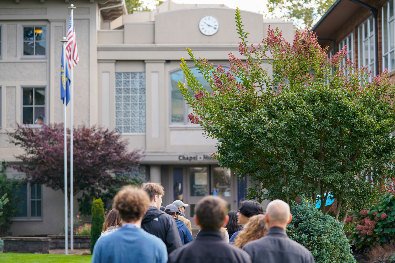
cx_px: 198
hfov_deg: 20.6
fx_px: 1086
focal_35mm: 99
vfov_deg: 13.8
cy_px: 132
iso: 125
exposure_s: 1/200
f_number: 2.8
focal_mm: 99
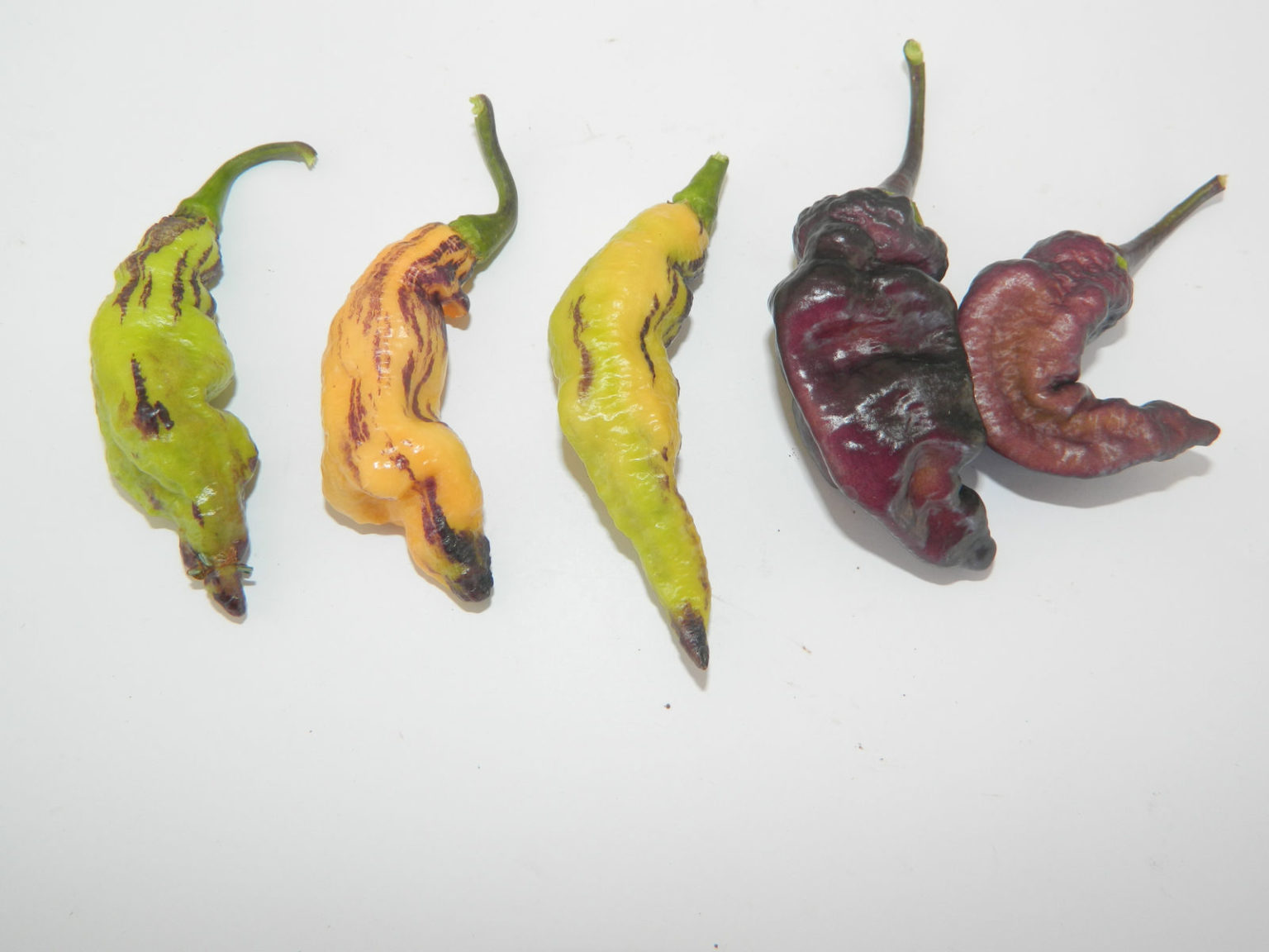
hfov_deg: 58.4
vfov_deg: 45.4
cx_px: 634
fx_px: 1136
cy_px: 476
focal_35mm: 31
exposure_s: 1/60
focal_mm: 5.6
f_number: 3.2
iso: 80
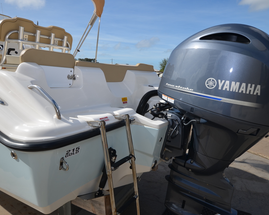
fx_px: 191
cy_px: 107
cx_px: 137
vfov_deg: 58.8
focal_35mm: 24
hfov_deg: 70.3
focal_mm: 14
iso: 100
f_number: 9
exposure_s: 1/320
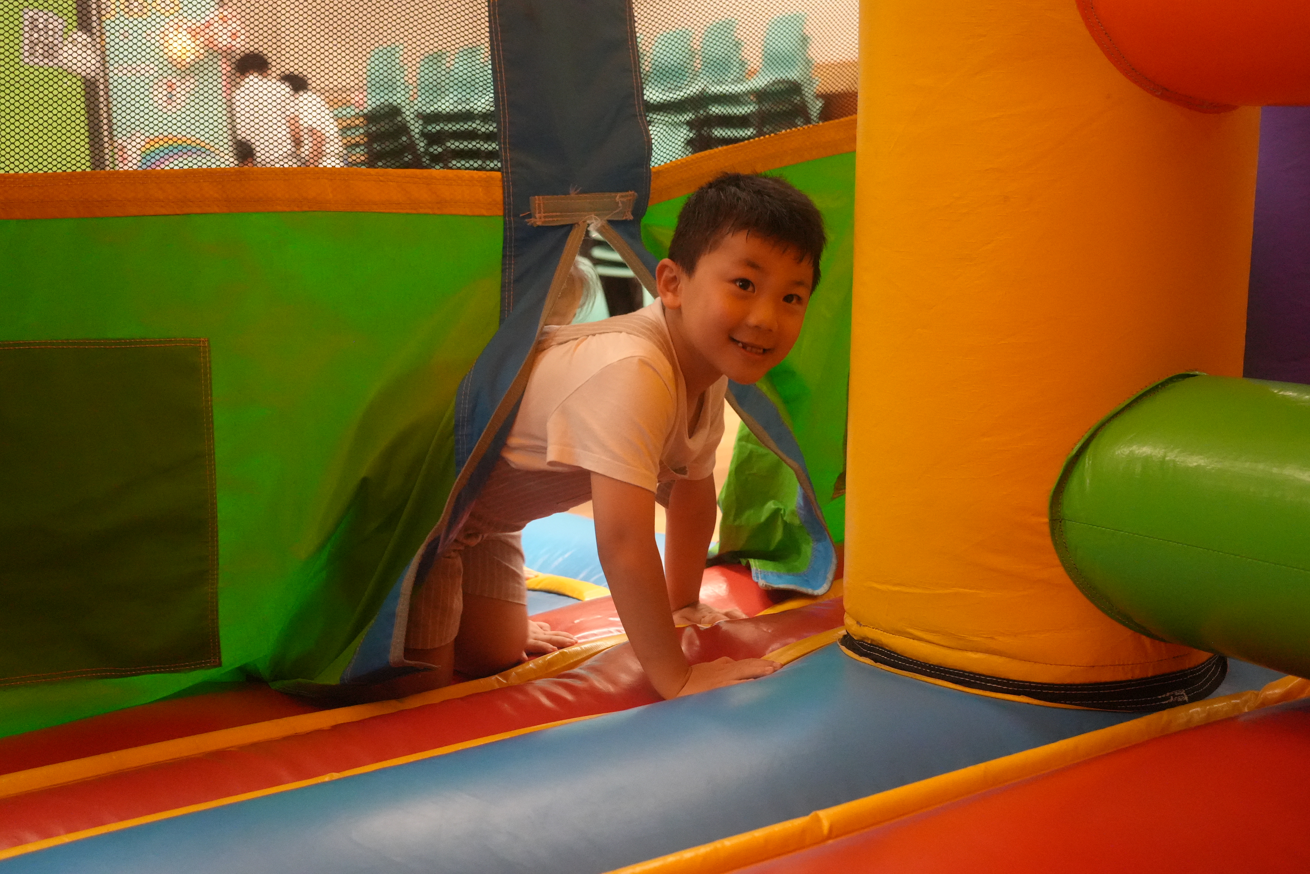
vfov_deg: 27.5
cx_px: 655
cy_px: 437
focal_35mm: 49
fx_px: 1783
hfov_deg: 40.3
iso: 12800
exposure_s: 1/160
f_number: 5.6
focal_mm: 49
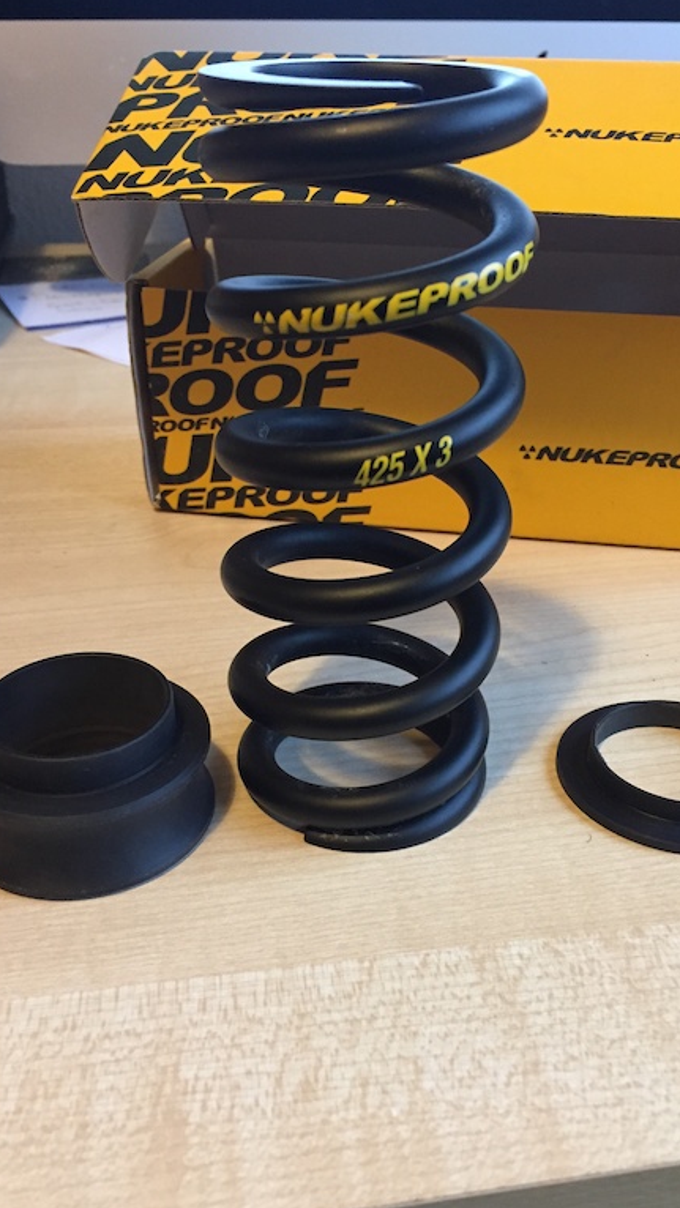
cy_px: 610
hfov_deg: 35.6
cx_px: 355
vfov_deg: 59.5
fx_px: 1058
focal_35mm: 33
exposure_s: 1/33
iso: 250
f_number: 2.2
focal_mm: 4.15
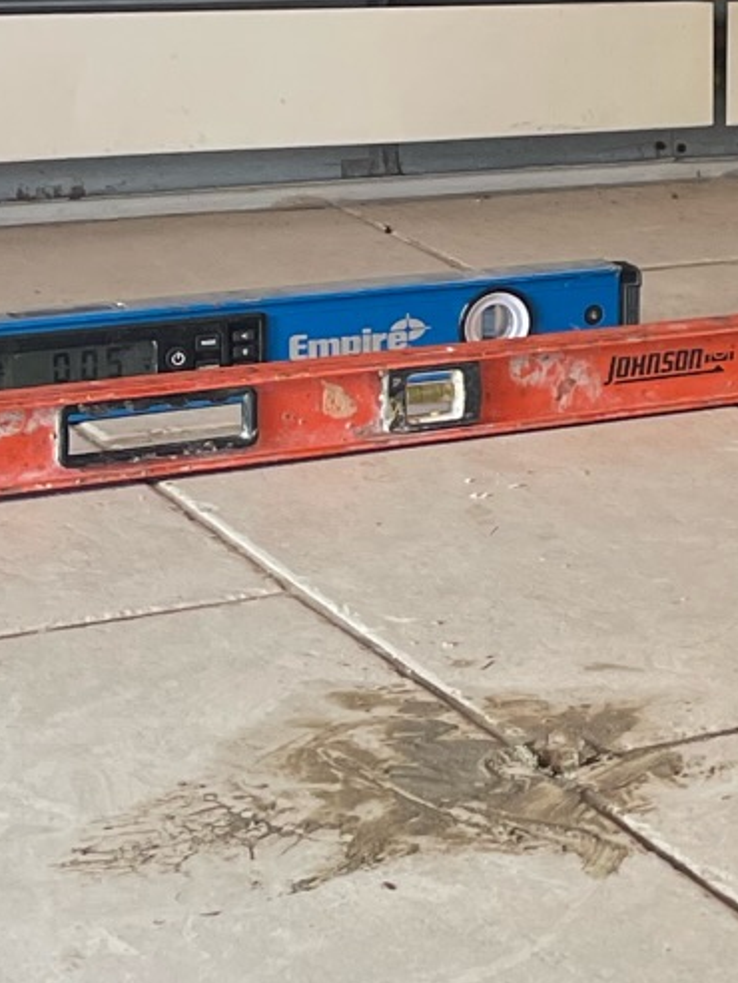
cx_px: 1330
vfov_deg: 18.2
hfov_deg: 12.5
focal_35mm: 108
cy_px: 378
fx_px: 3069
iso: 125
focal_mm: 5.1
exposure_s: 1/120
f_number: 1.6
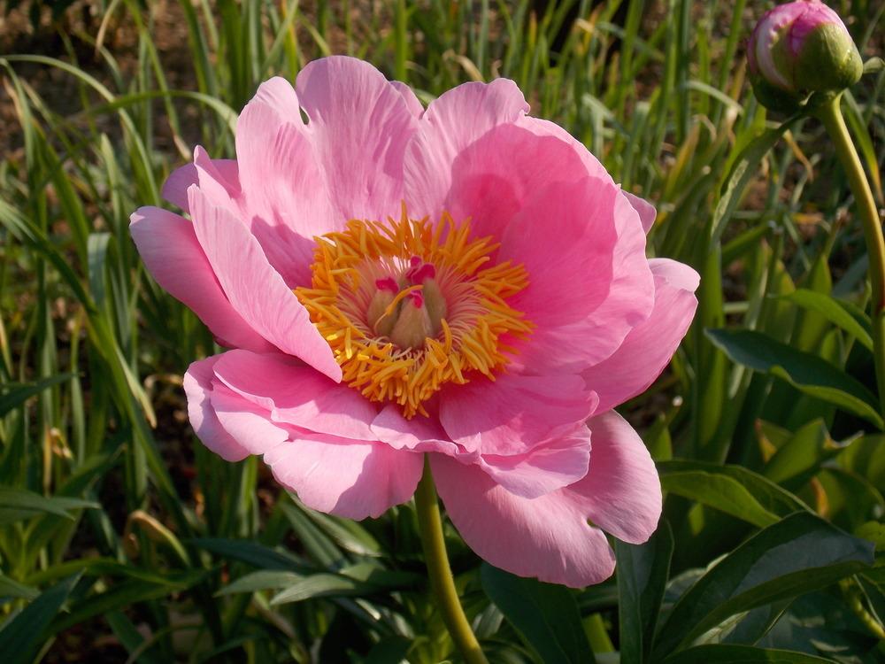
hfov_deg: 29.8
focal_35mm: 65
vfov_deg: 22.6
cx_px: 442
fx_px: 1662
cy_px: 332
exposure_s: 1/500
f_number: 4.1
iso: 80
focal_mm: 11.5
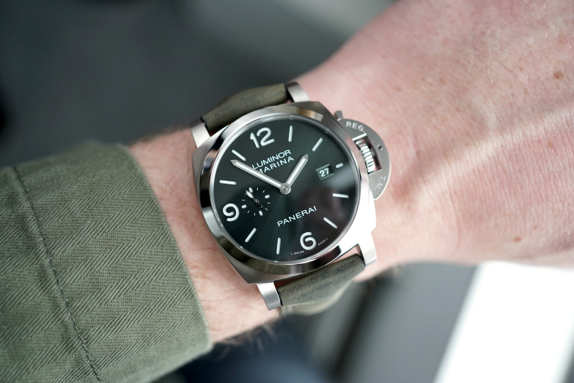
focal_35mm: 35
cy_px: 192
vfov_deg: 37.9
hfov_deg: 54.4
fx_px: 558
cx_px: 287
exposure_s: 1/250
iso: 2000
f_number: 3.5
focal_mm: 35
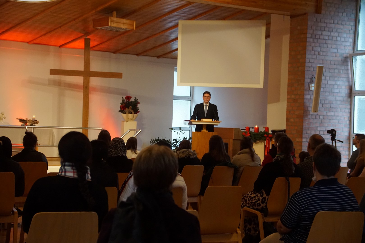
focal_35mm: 82
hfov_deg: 24.6
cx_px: 182
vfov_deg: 16.6
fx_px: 836
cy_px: 122
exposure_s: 1/160
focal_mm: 55
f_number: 5
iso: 3200
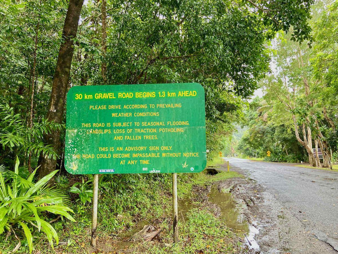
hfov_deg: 67.3
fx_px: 254
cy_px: 127
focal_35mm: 26
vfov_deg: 53.1
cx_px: 169
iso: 125
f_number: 1.8
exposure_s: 1/121
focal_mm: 4.25
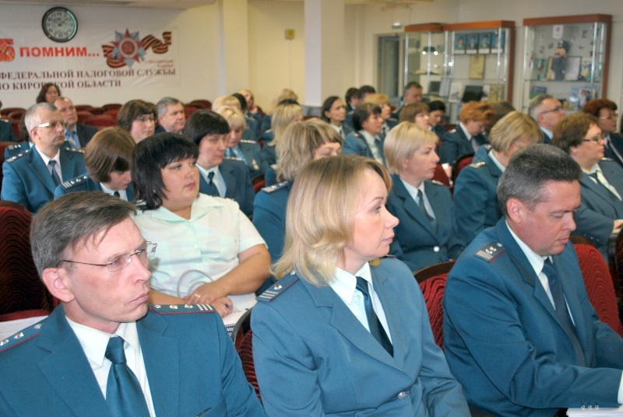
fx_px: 676
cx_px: 312
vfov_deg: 34.3
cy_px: 208
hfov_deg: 49.5
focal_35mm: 39
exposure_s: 1/60
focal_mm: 26
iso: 200
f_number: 4.2
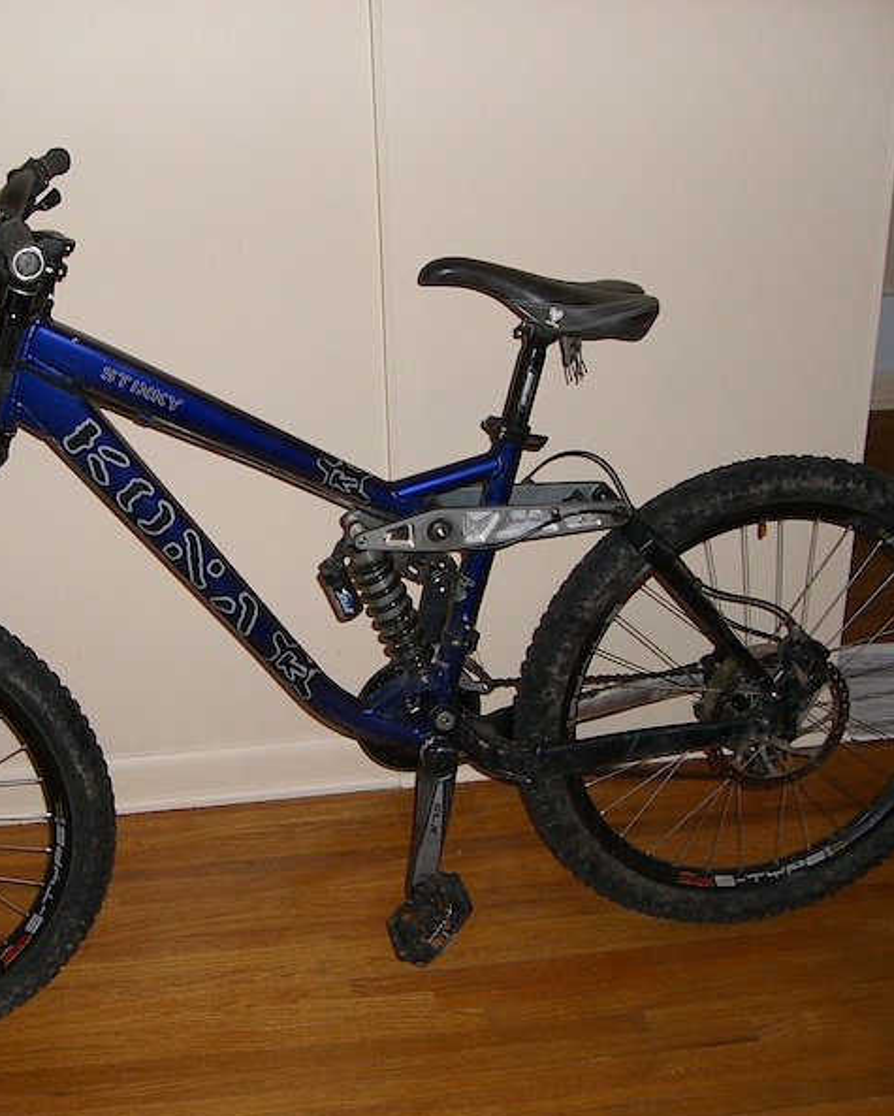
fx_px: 1652
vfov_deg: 37.3
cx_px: 295
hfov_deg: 30.0
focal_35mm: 50
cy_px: 563
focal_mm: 6.2
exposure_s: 1/60
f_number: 2.7
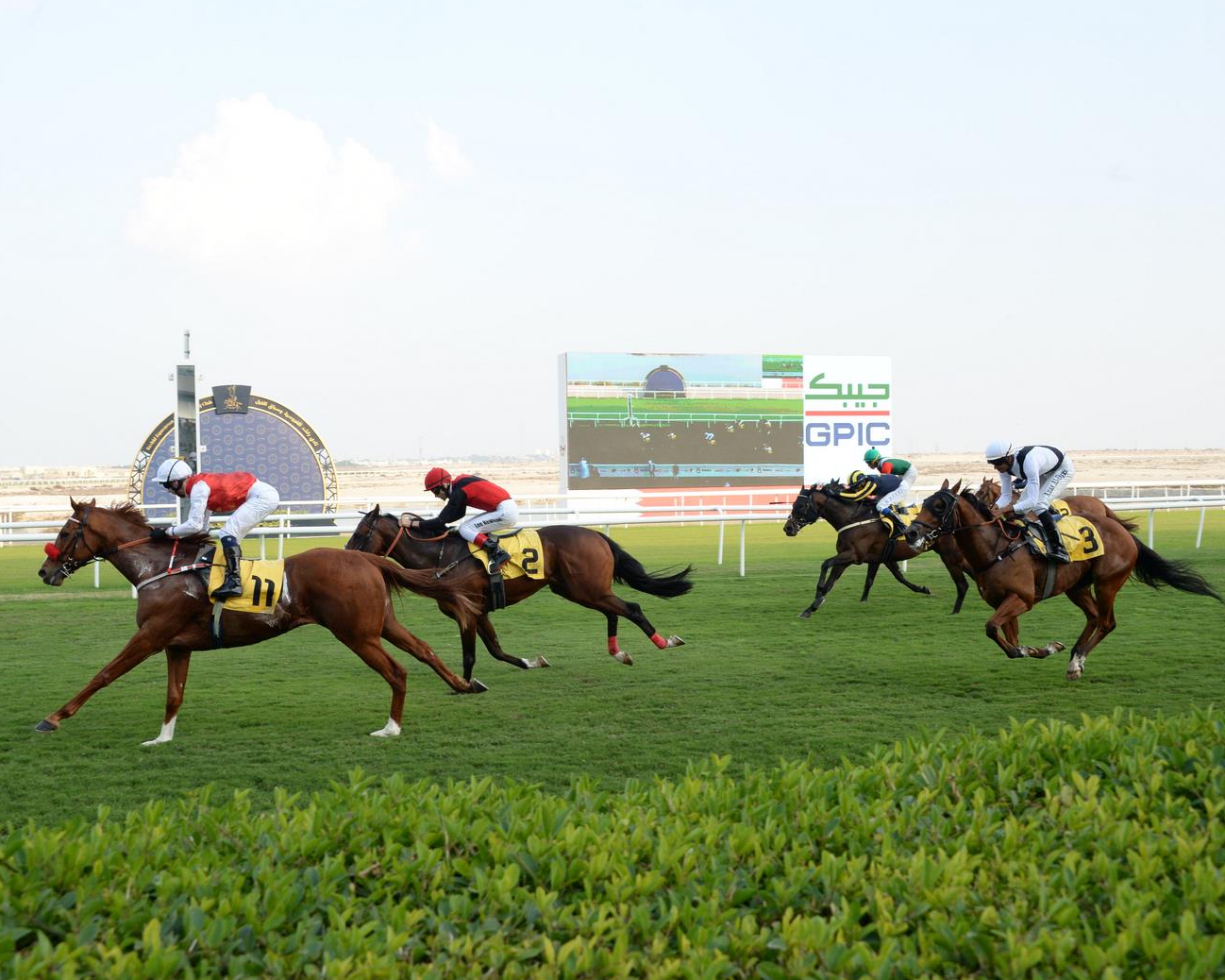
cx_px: 548
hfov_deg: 49.0
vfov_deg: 40.1
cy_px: 497
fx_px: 1341
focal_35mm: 37
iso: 2500
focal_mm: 32
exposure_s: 1/1000
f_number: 11
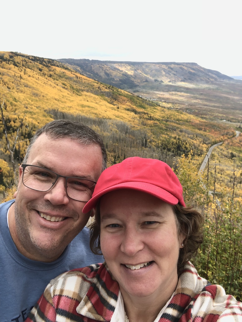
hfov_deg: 44.2
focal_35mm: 32
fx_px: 298
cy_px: 161
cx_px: 121
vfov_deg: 56.8
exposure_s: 1/278
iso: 20
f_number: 2.2
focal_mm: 2.87
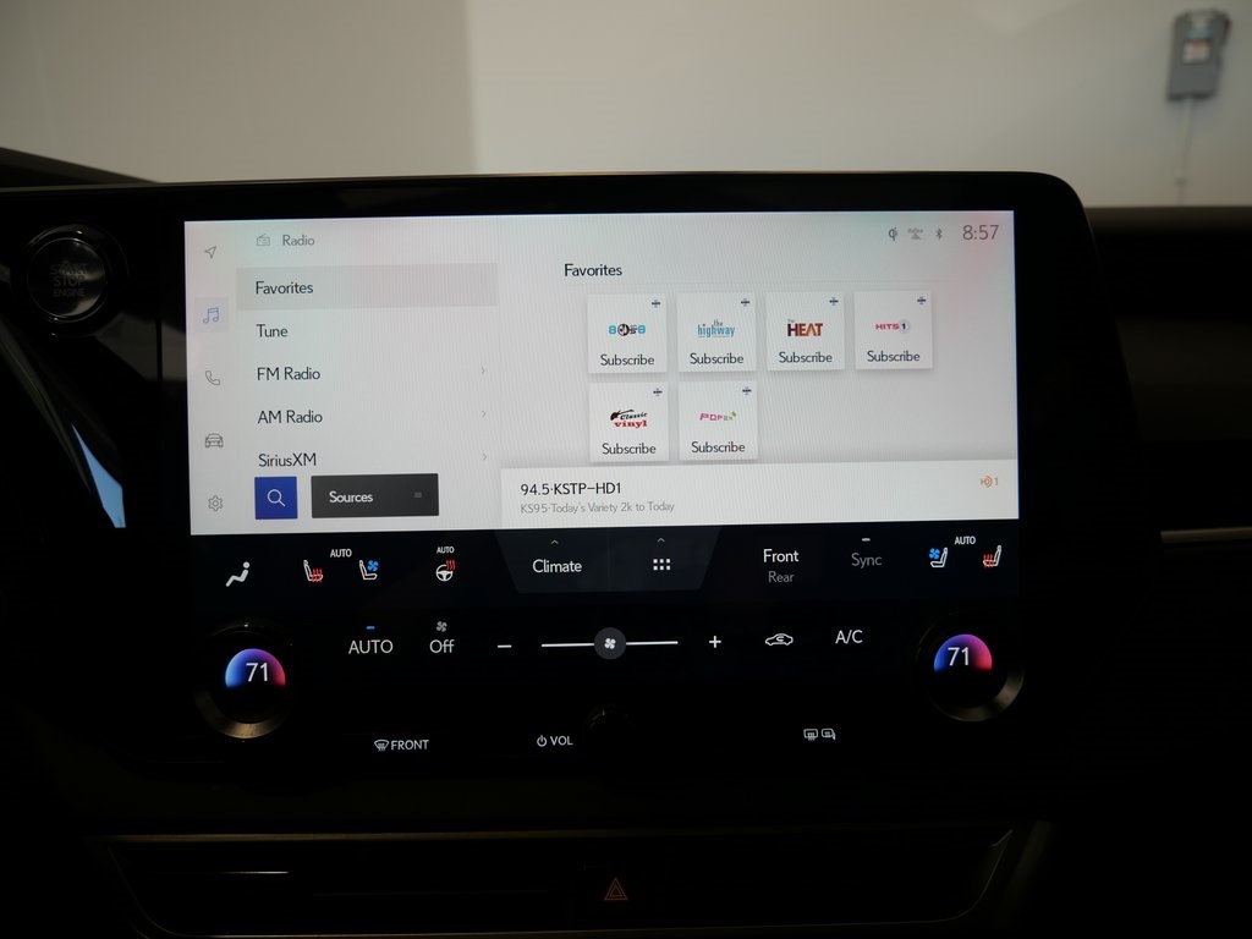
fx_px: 868
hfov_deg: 71.6
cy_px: 470
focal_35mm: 24
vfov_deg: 56.8
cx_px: 626
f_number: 3.5
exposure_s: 1/60
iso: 250
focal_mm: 12
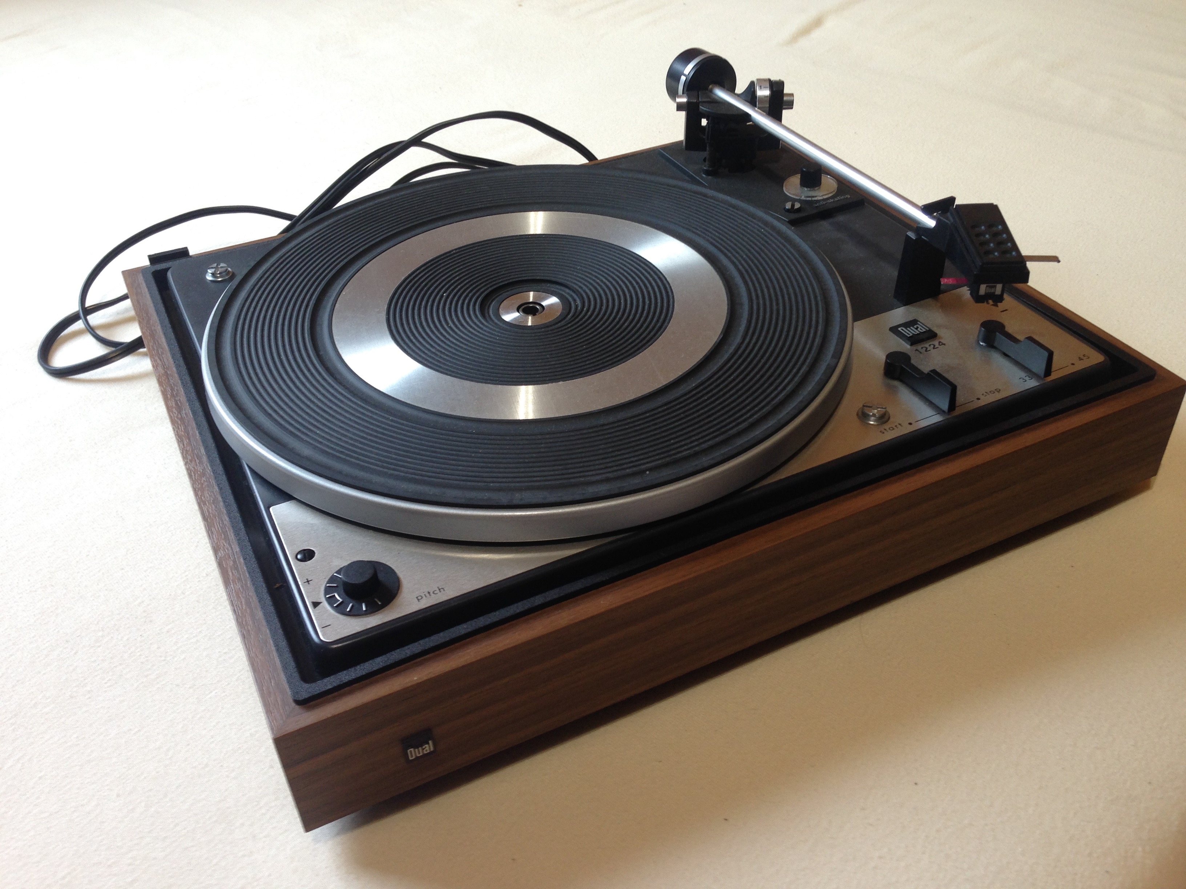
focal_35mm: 33
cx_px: 593
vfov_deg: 42.9
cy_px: 444
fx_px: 1131
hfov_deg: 55.4
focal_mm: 4.12
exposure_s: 1/30
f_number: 2.4
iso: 50
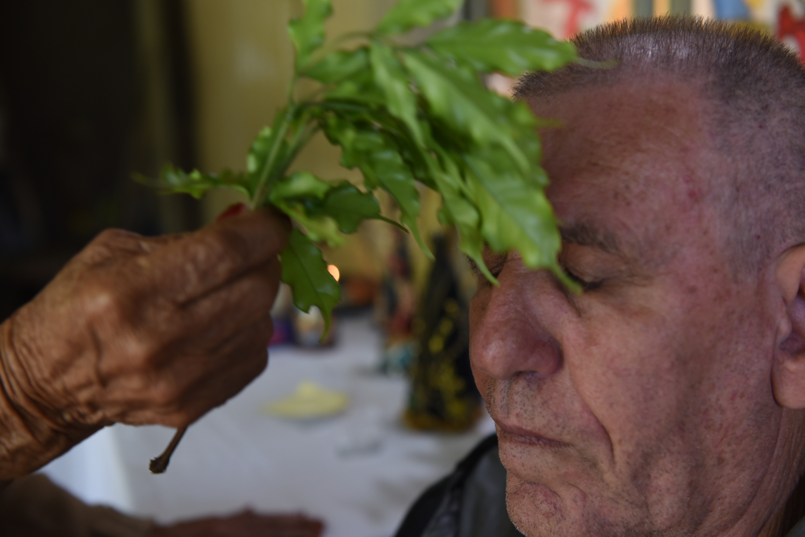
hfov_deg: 41.1
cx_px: 402
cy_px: 268
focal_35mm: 48
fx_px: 1074
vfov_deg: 28.1
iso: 800
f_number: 3.5
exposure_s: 1/160
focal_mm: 48
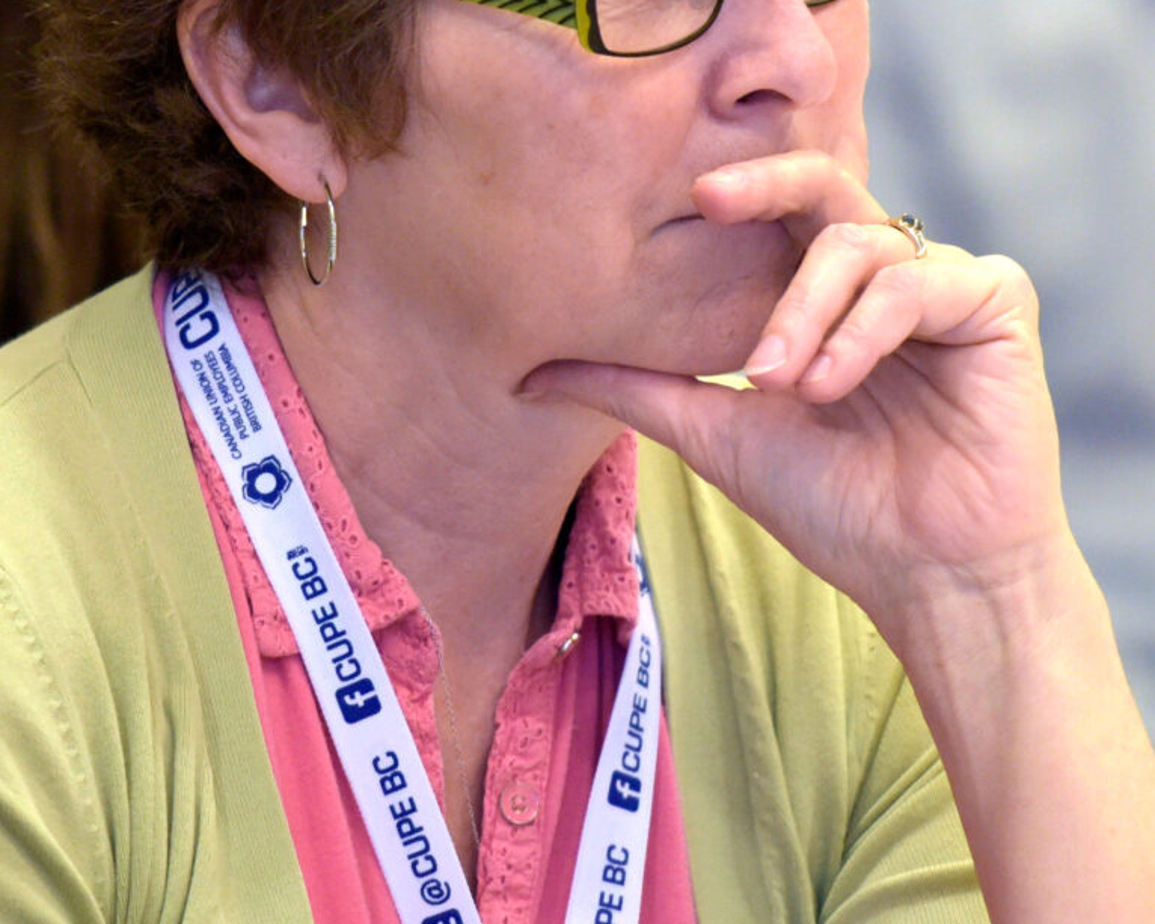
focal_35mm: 565
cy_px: 221
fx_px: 19316
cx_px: 529
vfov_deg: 2.7
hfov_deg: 3.4
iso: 2500
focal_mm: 180
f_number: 2.8
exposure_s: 1/250
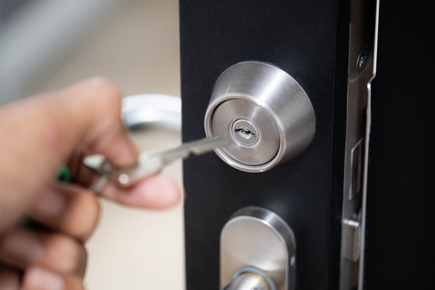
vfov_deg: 11.4
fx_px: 1450
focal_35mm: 120
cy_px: 145
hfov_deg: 17.1
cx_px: 218
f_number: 2.8
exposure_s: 1/25
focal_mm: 80
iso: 500
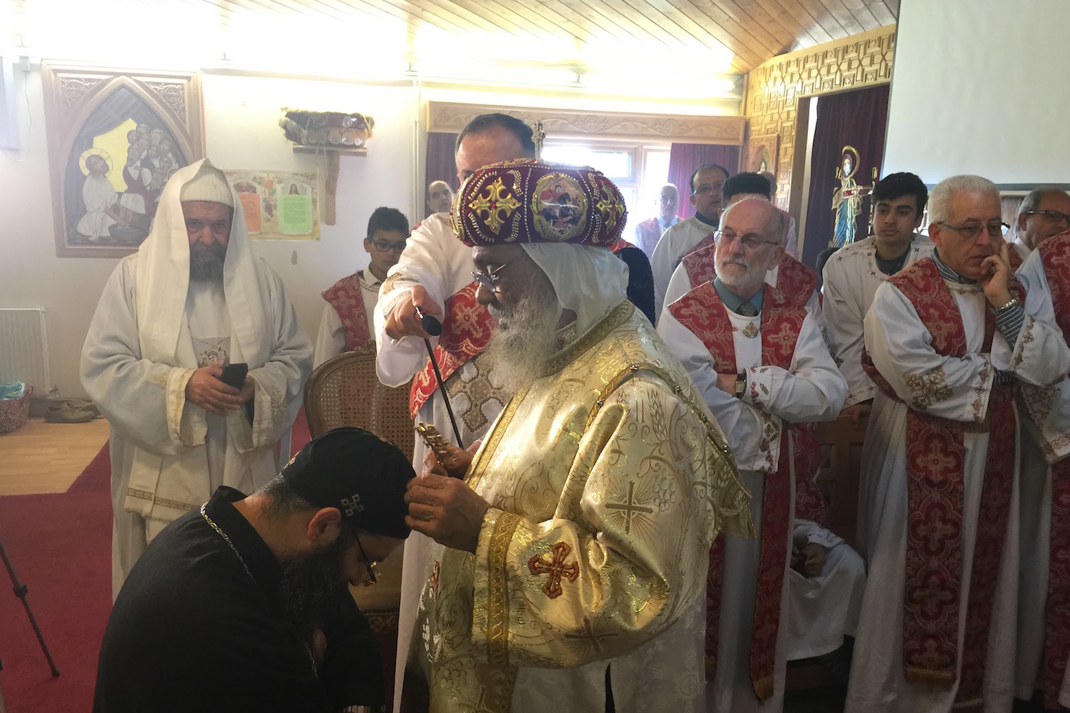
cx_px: 527
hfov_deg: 60.3
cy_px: 406
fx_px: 921
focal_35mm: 31
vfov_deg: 42.2
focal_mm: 4.15
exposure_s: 1/17
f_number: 2.2
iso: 64
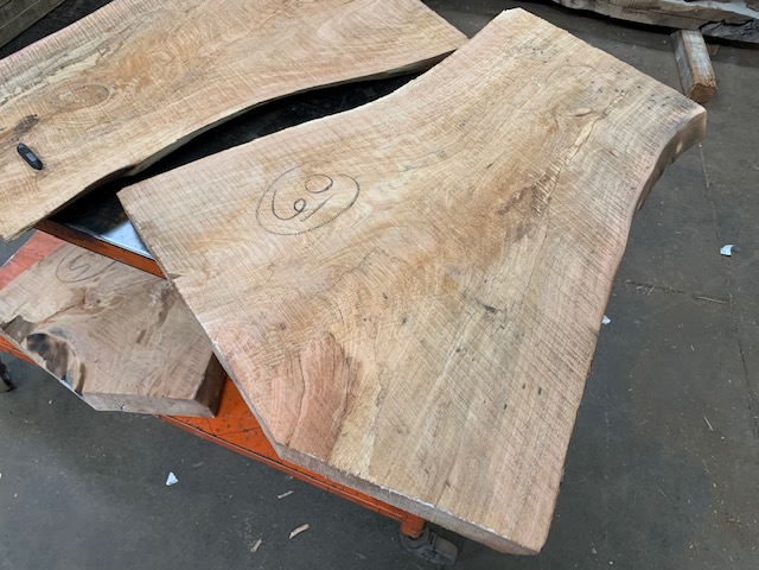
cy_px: 285
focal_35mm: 26
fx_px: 570
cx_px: 380
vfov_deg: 53.1
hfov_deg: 67.3
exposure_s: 1/60
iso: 160
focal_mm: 4.25
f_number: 1.8
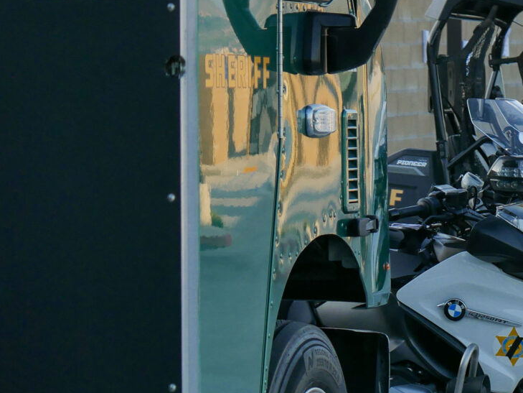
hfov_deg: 7.7
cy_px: 159
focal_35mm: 253
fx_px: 3823
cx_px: 666
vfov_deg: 5.9
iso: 200
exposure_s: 1/250
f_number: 5
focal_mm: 45
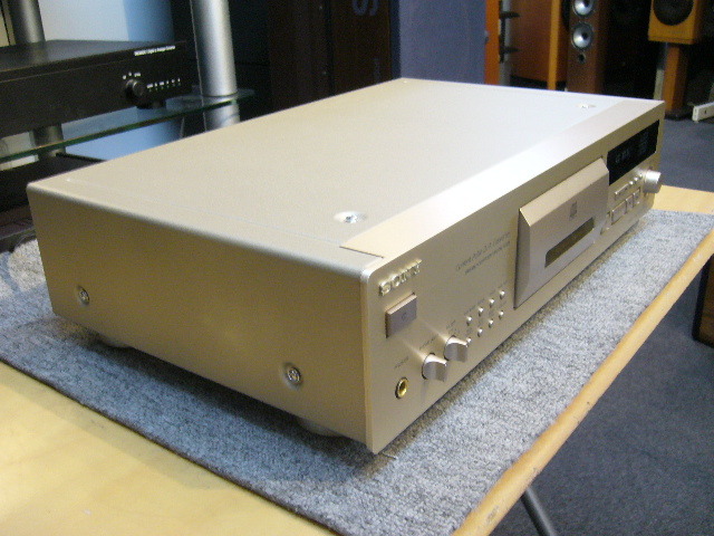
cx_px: 357
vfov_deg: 40.7
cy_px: 268
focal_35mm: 35
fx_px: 722
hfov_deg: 52.6
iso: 200
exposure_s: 1/10
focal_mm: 5.8
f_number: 2.8
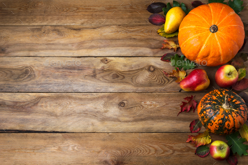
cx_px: 124
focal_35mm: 38
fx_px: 258
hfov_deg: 51.3
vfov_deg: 35.5
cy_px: 82
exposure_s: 1/160
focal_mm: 25
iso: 100
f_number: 13
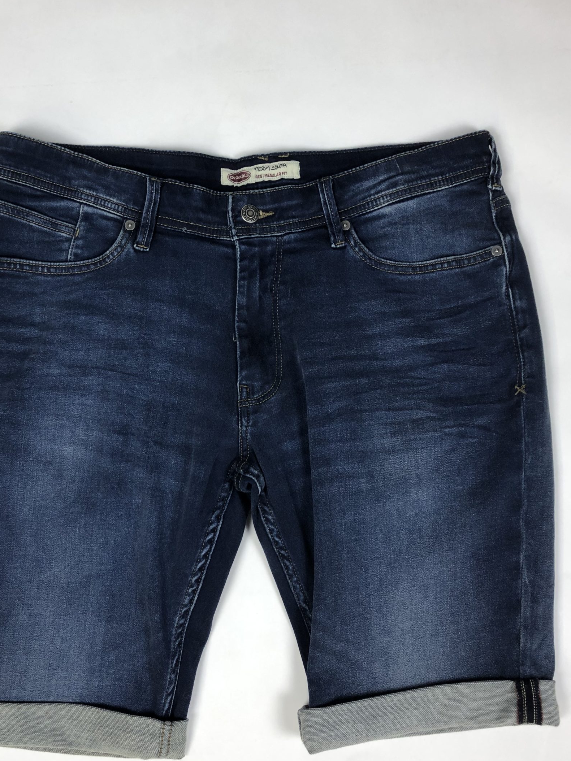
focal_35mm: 34
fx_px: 748
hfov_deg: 41.7
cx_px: 247
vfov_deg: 54.0
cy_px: 384
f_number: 1.8
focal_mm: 4
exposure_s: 1/33
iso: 40
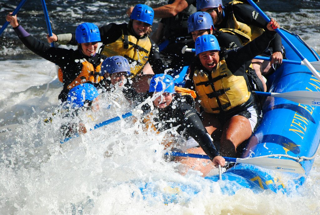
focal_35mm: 300
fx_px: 2670
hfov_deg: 6.9
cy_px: 108
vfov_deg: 4.6
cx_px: 160
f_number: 5.6
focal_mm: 200
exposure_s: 1/3200
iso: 800
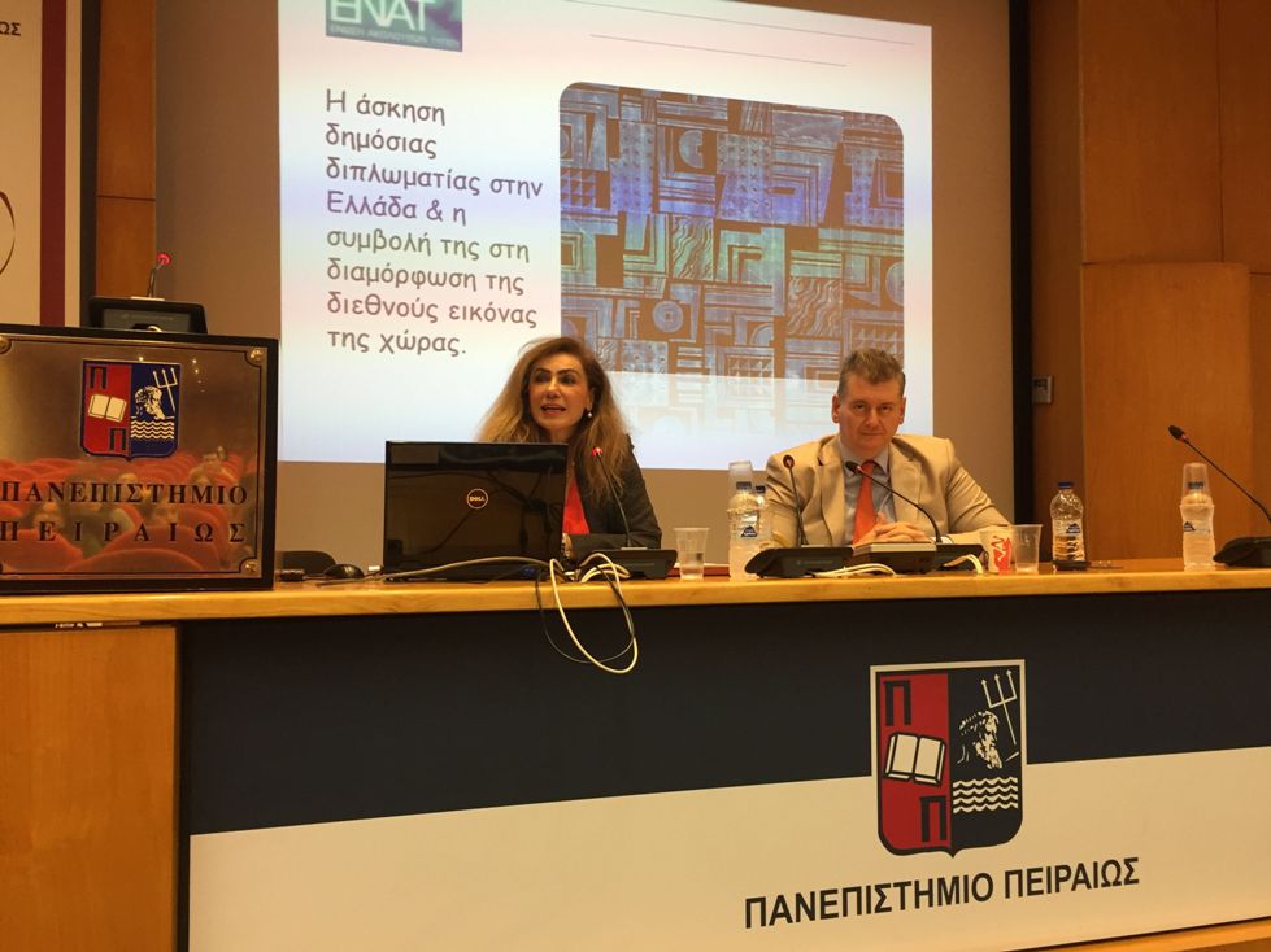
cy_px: 476
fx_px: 1065
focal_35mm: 29
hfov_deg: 61.7
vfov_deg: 48.2
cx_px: 636
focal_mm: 4.15
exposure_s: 1/33
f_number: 2.2
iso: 64
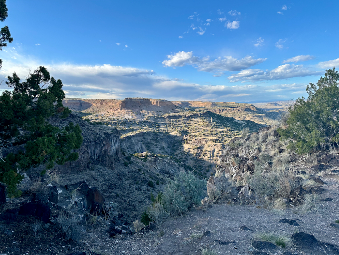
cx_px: 170
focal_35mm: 24
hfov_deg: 71.6
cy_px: 128
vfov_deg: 56.8
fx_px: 235
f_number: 1.78
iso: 80
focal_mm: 6.86
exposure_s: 1/1949
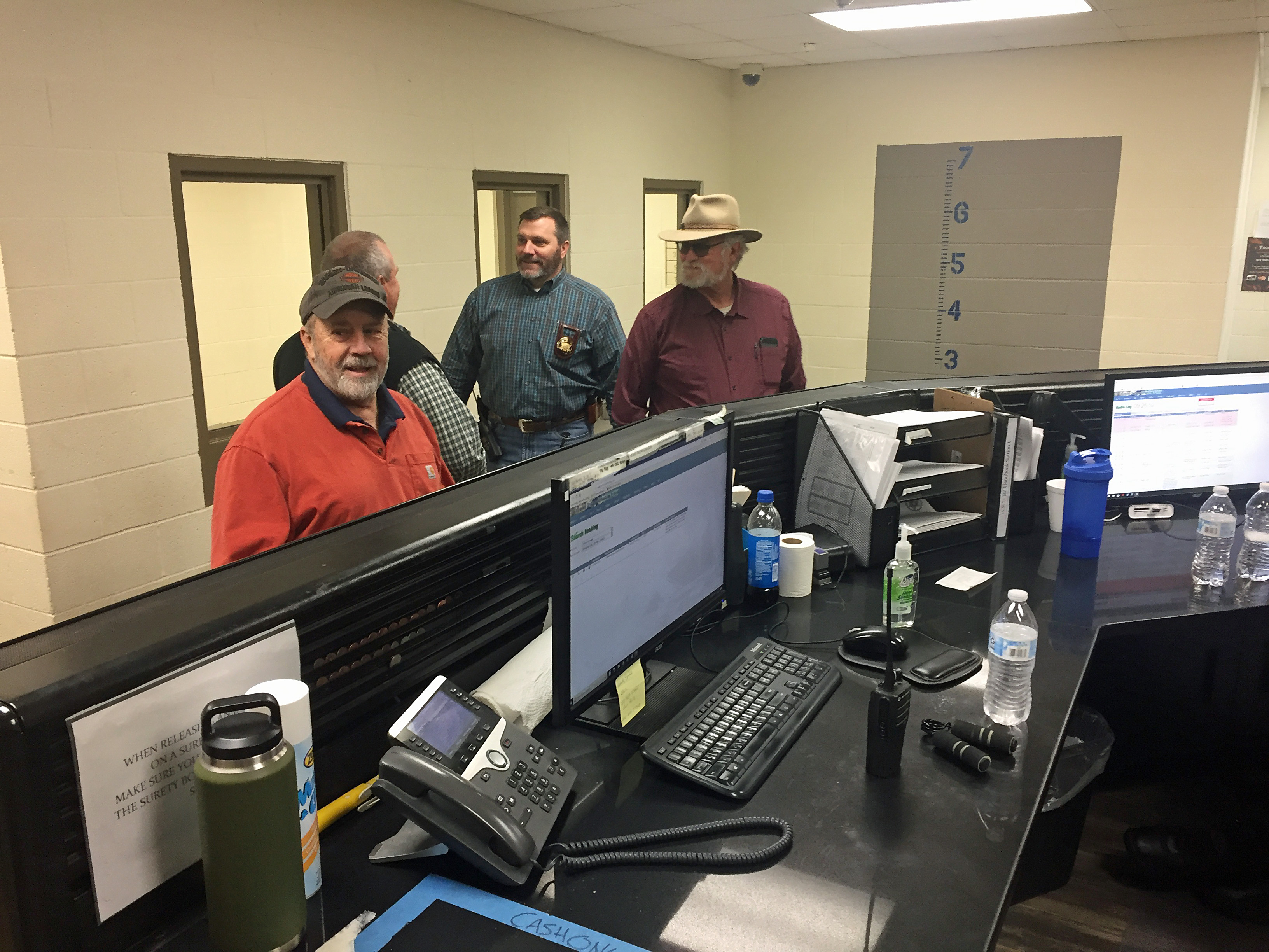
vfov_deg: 48.2
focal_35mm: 29
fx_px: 1063
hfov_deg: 61.7
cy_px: 476
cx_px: 634
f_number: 2.2
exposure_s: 1/30
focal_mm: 4.15
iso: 100
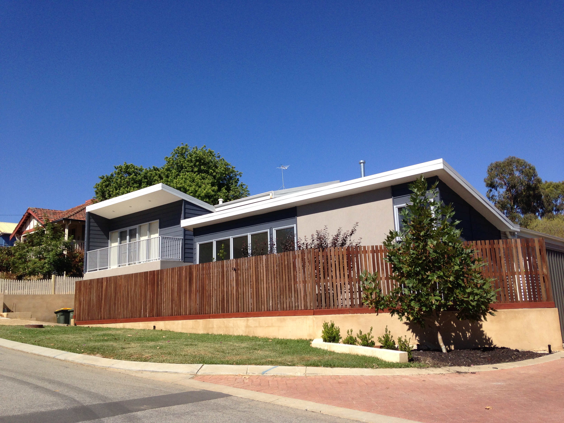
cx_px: 282
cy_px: 212
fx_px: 538
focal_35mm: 33
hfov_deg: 55.4
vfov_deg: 42.9
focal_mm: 4.12
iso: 50
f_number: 2.4
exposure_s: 1/2008
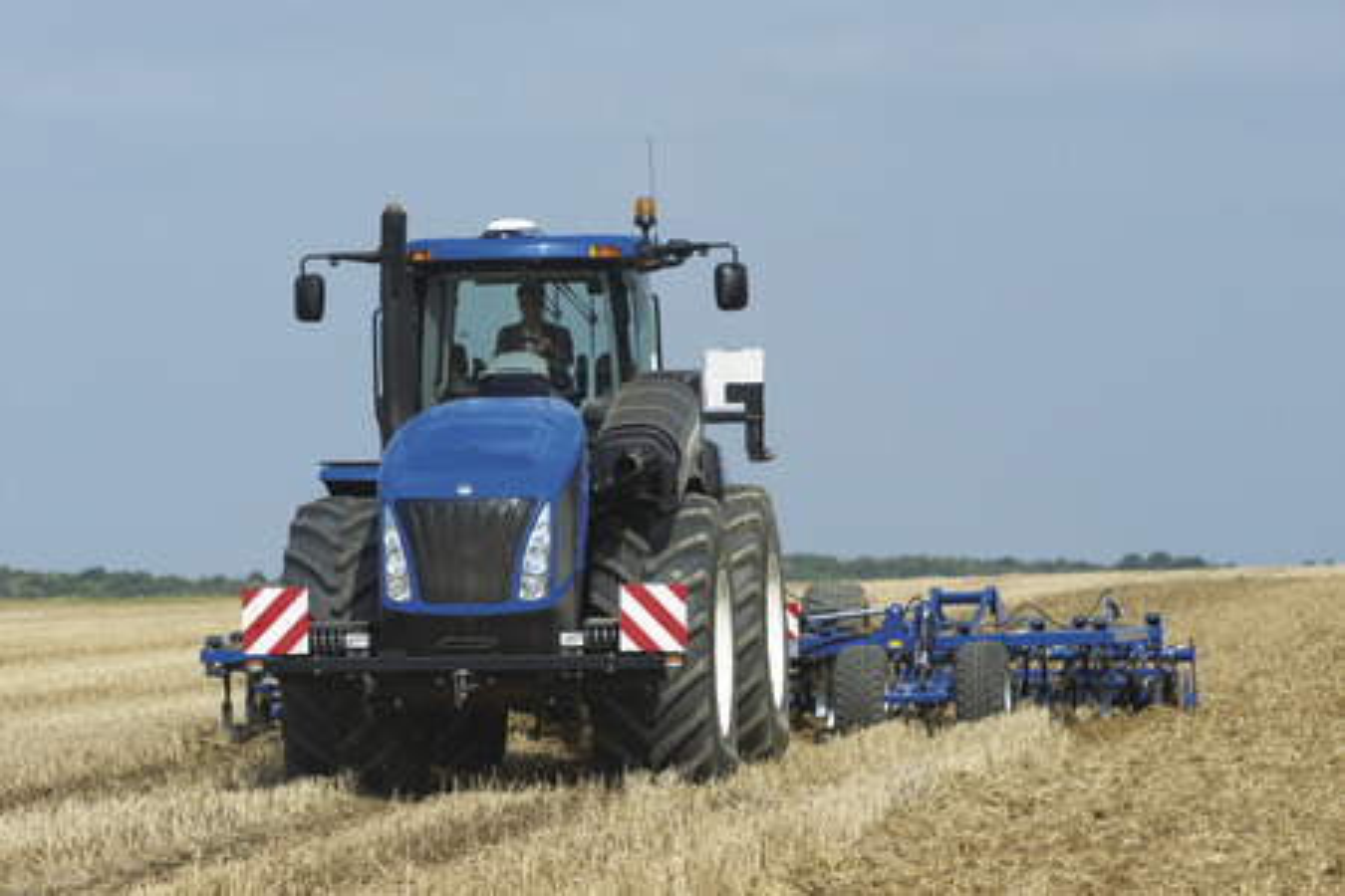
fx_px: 7285
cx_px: 672
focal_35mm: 195
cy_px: 448
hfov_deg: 10.5
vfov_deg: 7.0
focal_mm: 195
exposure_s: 1/320
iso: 100
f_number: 9
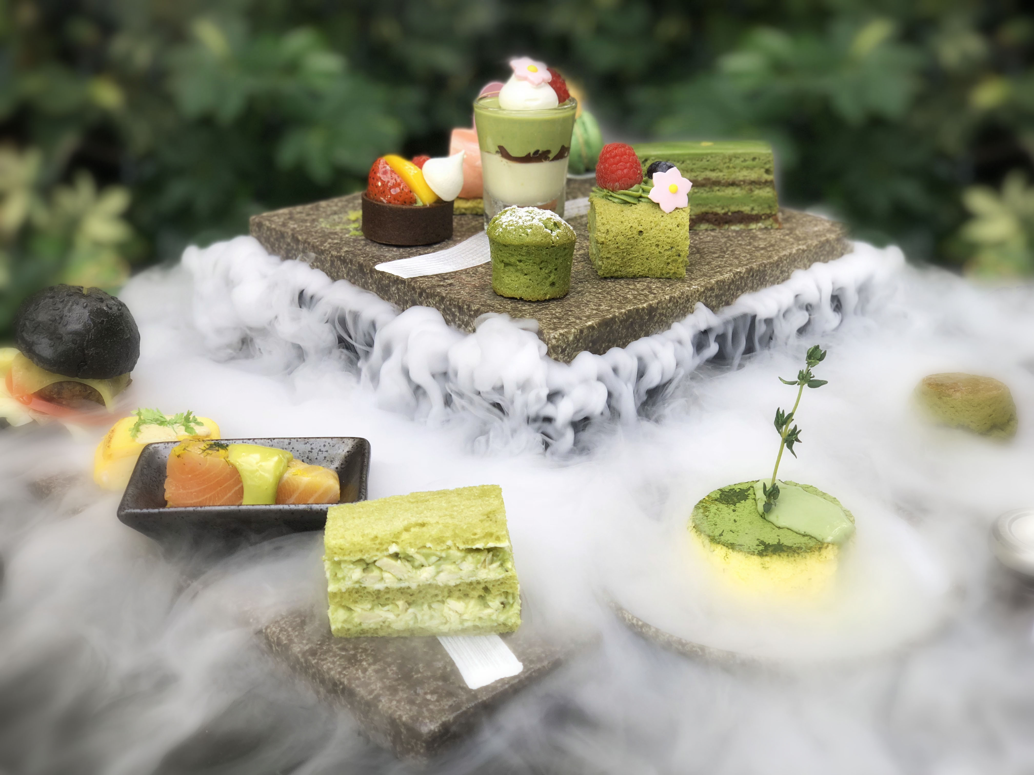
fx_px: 1553
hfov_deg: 36.8
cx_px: 517
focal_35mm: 52
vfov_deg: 28.0
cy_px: 388
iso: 20
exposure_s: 1/120
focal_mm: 6
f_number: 2.4
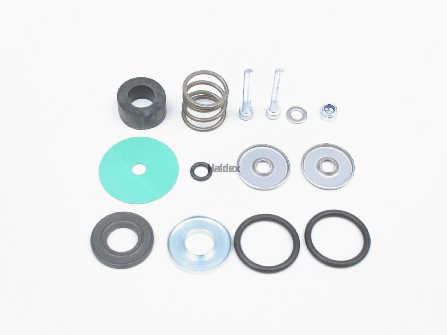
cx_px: 224
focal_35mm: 55
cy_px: 168
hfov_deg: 34.9
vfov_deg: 26.6
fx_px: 710
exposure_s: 1.5
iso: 100
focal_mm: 11.3
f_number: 6.7
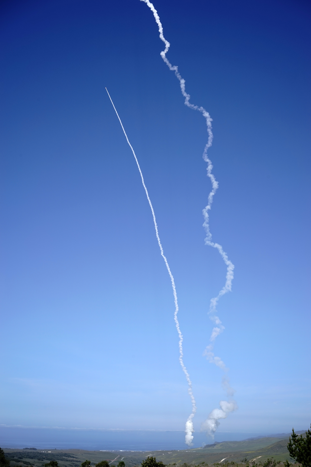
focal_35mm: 35
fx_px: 454
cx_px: 156
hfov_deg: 37.9
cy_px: 234
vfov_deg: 54.4
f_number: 13
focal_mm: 35
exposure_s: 1/250
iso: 200
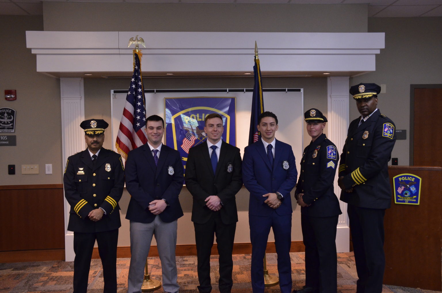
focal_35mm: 36
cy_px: 146
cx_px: 221
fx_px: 441
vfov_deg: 36.7
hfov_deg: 53.2
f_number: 7.1
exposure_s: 1/50
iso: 1600
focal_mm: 24
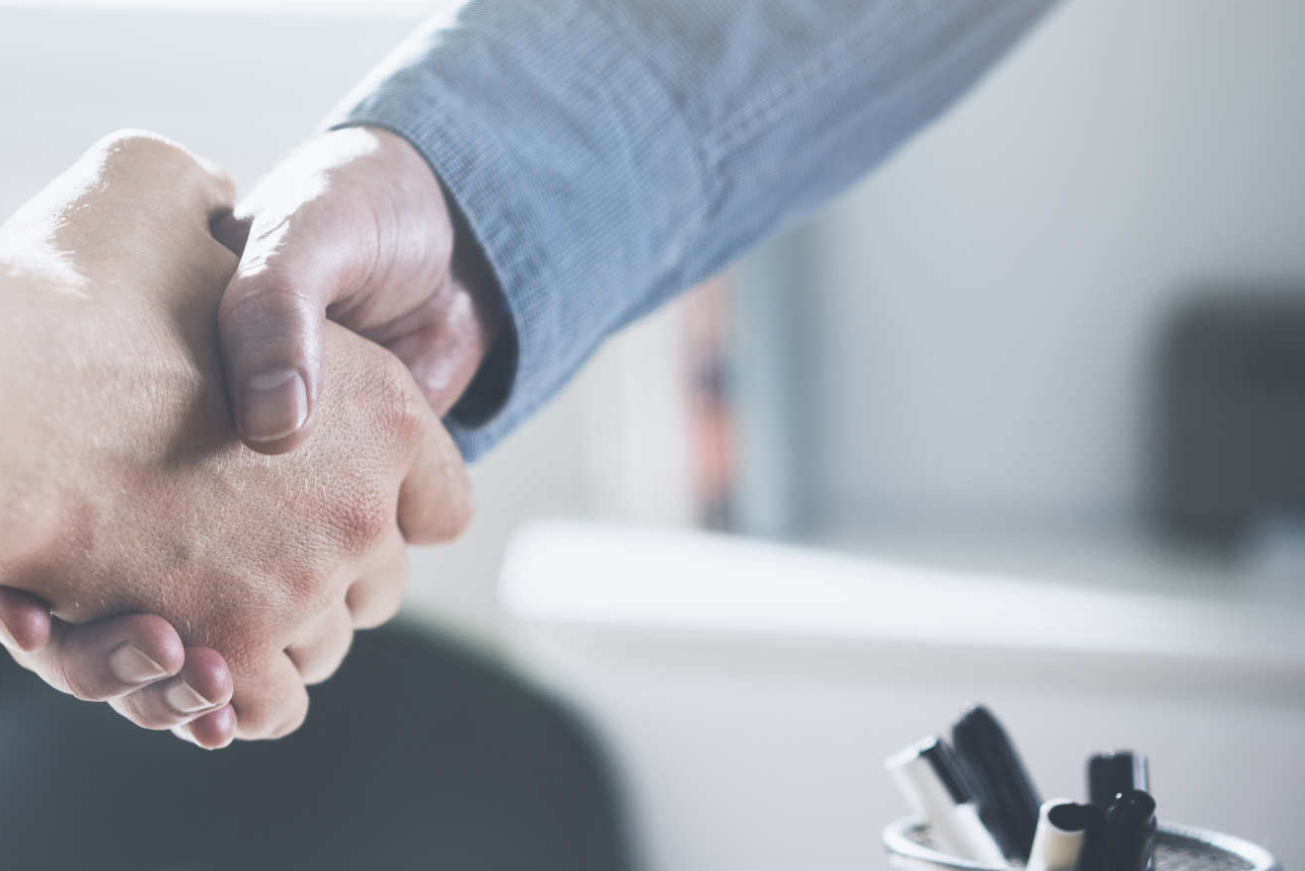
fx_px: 3553
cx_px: 351
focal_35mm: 98
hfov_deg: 20.7
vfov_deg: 14.0
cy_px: 438
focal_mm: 55
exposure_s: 1/125
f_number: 2.5
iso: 50
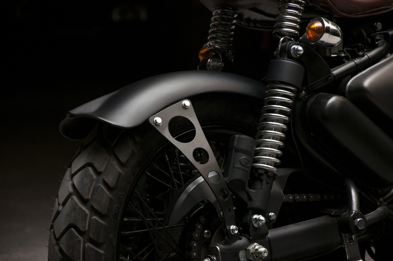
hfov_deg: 13.1
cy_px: 130
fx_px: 1717
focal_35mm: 158
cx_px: 196
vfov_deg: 8.7
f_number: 5.6
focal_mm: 105
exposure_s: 1/320
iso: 280
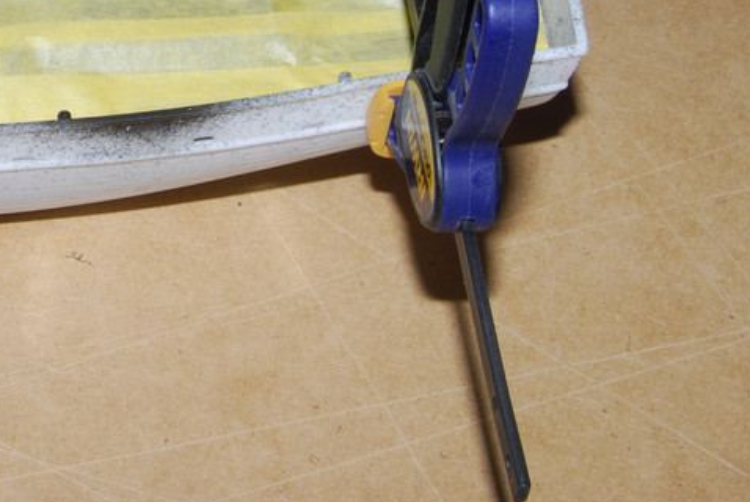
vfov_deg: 10.3
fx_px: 2738
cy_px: -116
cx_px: -139
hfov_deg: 15.1
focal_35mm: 131
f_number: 16
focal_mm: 35
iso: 100
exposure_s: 1/60
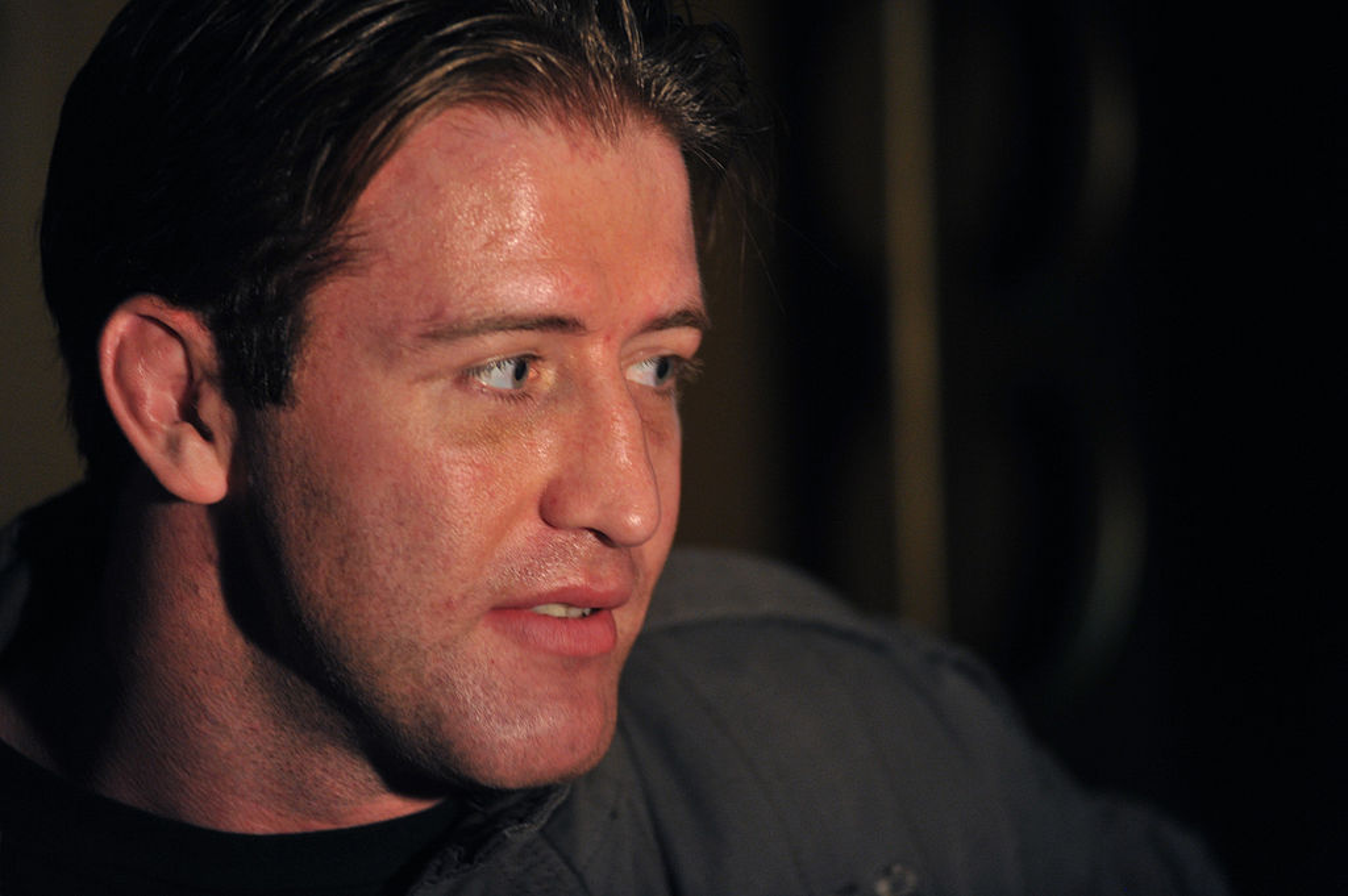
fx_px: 6360
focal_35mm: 170
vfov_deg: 8.1
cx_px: 674
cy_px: 448
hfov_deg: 12.1
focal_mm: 170
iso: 1250
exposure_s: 1/100
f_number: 2.8
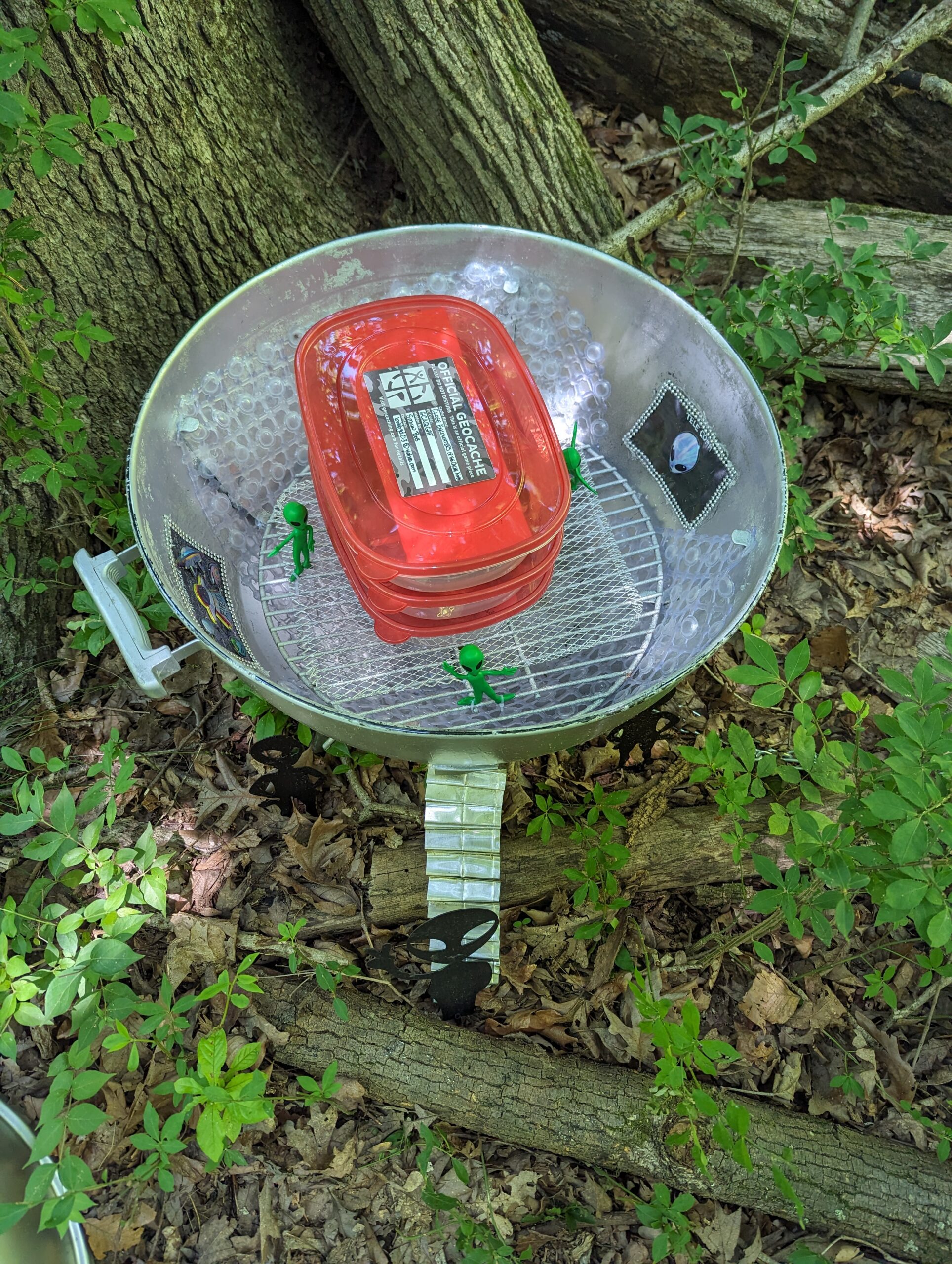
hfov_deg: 56.9
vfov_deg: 71.5
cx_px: 476
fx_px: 878
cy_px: 632
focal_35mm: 24
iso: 159
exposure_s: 1/148
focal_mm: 6.81
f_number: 1.85
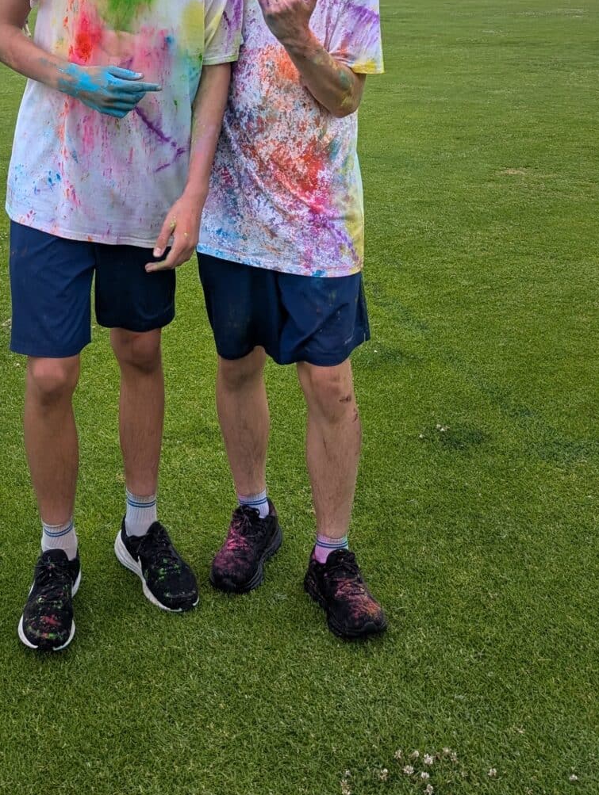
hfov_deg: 29.4
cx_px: 179
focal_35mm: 49
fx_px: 1128
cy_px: 24
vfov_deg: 35.6
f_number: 1.68
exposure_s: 1/1193
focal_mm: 6.9
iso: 19
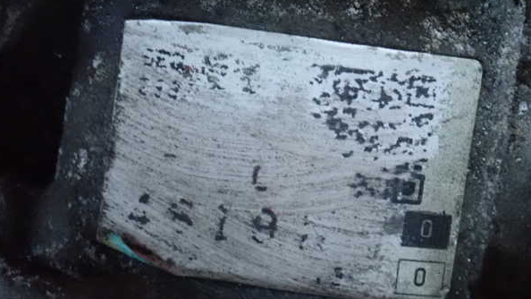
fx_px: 1549
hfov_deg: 19.5
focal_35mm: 110
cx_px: 264
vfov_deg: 11.0
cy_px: 132
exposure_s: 1/15
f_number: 4.9
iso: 1600
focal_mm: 18
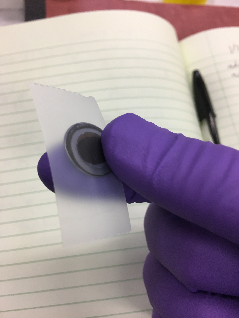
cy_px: 159
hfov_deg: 48.2
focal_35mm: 29
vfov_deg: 61.7
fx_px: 267
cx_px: 120
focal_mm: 4.15
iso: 50
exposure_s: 1/30
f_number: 2.2
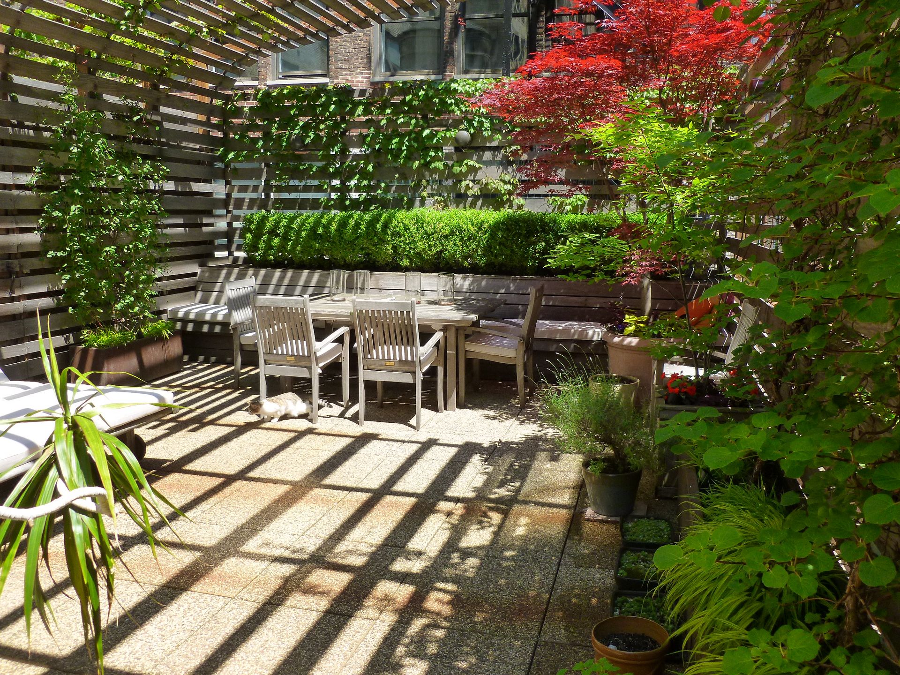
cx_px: 450
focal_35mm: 28
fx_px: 728
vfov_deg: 49.7
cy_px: 338
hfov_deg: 63.4
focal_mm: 5
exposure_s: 1/400
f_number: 3.3
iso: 160
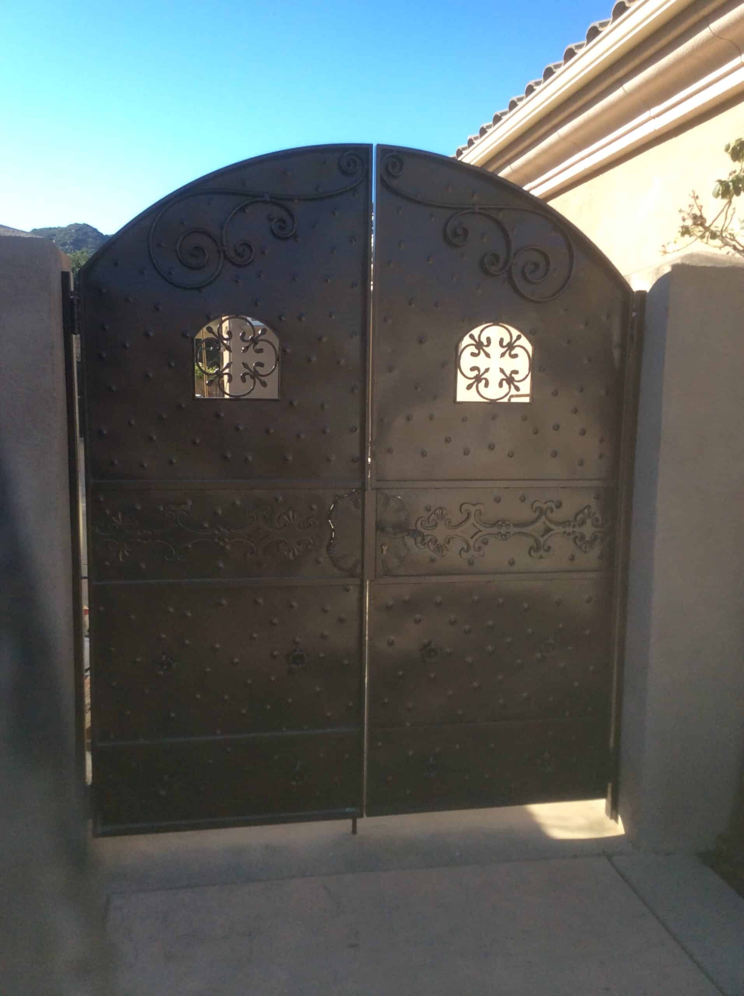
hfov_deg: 42.8
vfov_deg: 55.4
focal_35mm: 33
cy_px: 498
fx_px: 948
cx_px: 372
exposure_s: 1/484
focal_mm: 3.3
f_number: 2.4
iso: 32
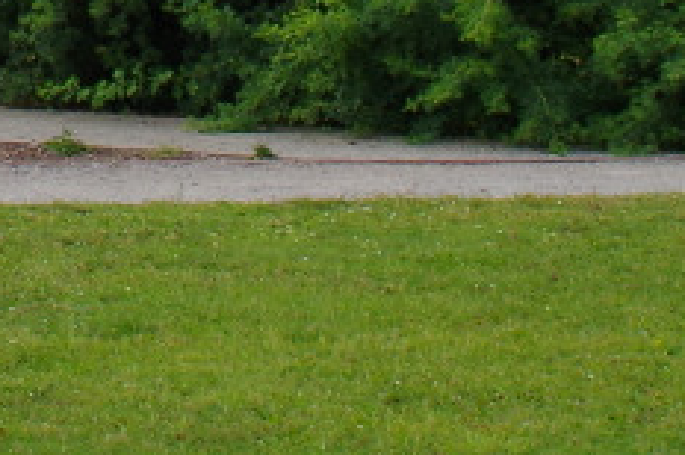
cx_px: -230
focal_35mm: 253
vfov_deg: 5.3
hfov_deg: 8.0
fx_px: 4807
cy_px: -529
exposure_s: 1/100
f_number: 11
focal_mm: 24
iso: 250
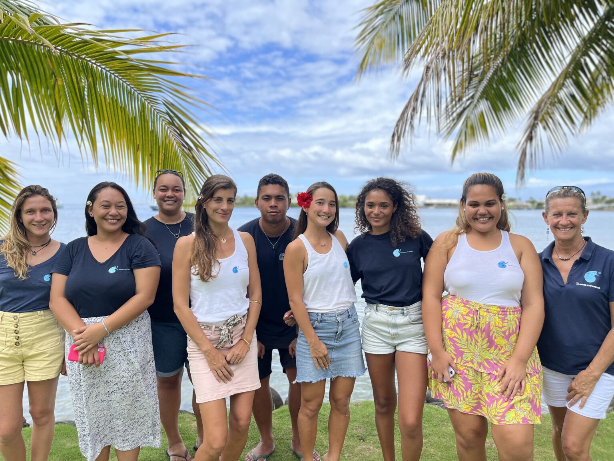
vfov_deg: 53.1
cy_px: 230
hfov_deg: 67.3
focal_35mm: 26
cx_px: 307
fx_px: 461
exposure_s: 1/2825
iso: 50
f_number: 1.6
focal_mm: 5.1
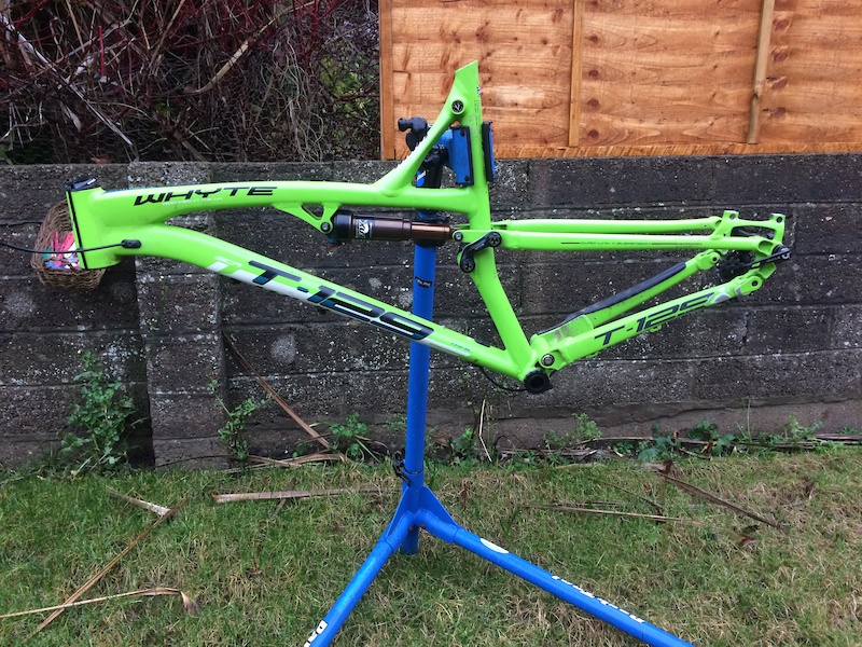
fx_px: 722
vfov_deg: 48.2
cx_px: 431
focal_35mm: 29
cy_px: 324
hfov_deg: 61.7
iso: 80
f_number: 2.2
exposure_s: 1/33
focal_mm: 4.15
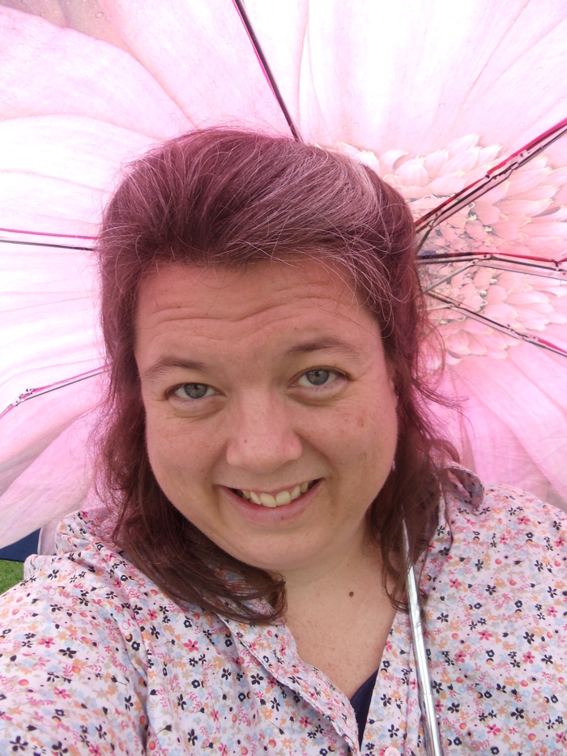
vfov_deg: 42.9
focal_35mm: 44
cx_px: 284
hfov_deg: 32.9
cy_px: 378
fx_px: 961
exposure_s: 1/50
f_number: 3.5
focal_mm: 6
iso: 100
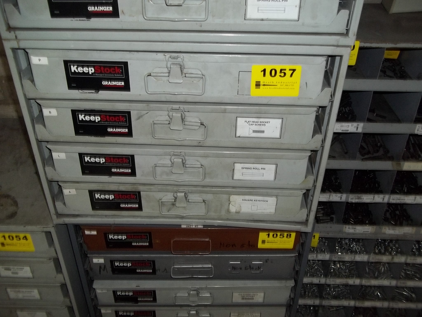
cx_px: 211
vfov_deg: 44.2
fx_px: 390
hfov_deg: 56.8
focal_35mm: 32
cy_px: 158
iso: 160
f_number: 2.9
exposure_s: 1/30
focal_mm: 5.7
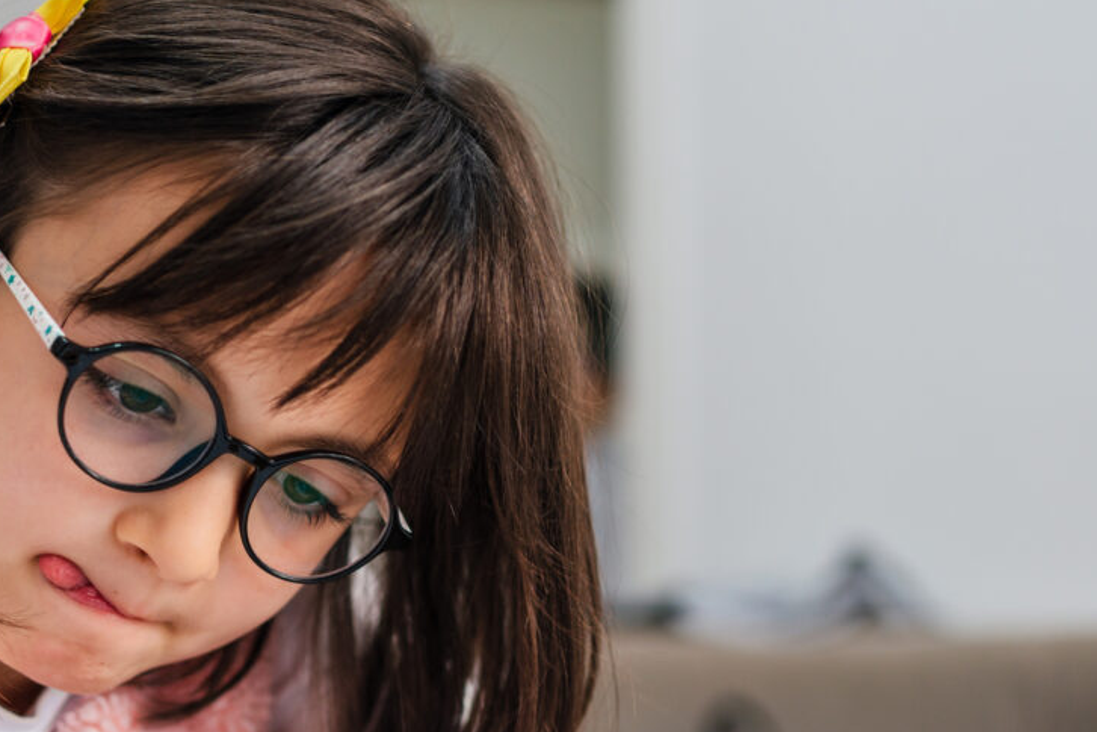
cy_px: 554
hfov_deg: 26.8
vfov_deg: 18.3
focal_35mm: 74
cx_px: 221
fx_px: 2255
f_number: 2
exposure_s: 1/125
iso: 160
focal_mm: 35
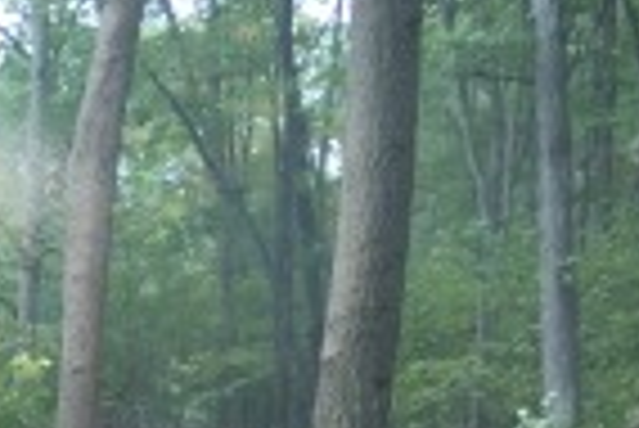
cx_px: -380
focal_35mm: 113
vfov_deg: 11.3
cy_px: 784
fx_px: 2008
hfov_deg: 16.2
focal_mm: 4.15
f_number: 2.2
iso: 32
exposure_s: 1/60
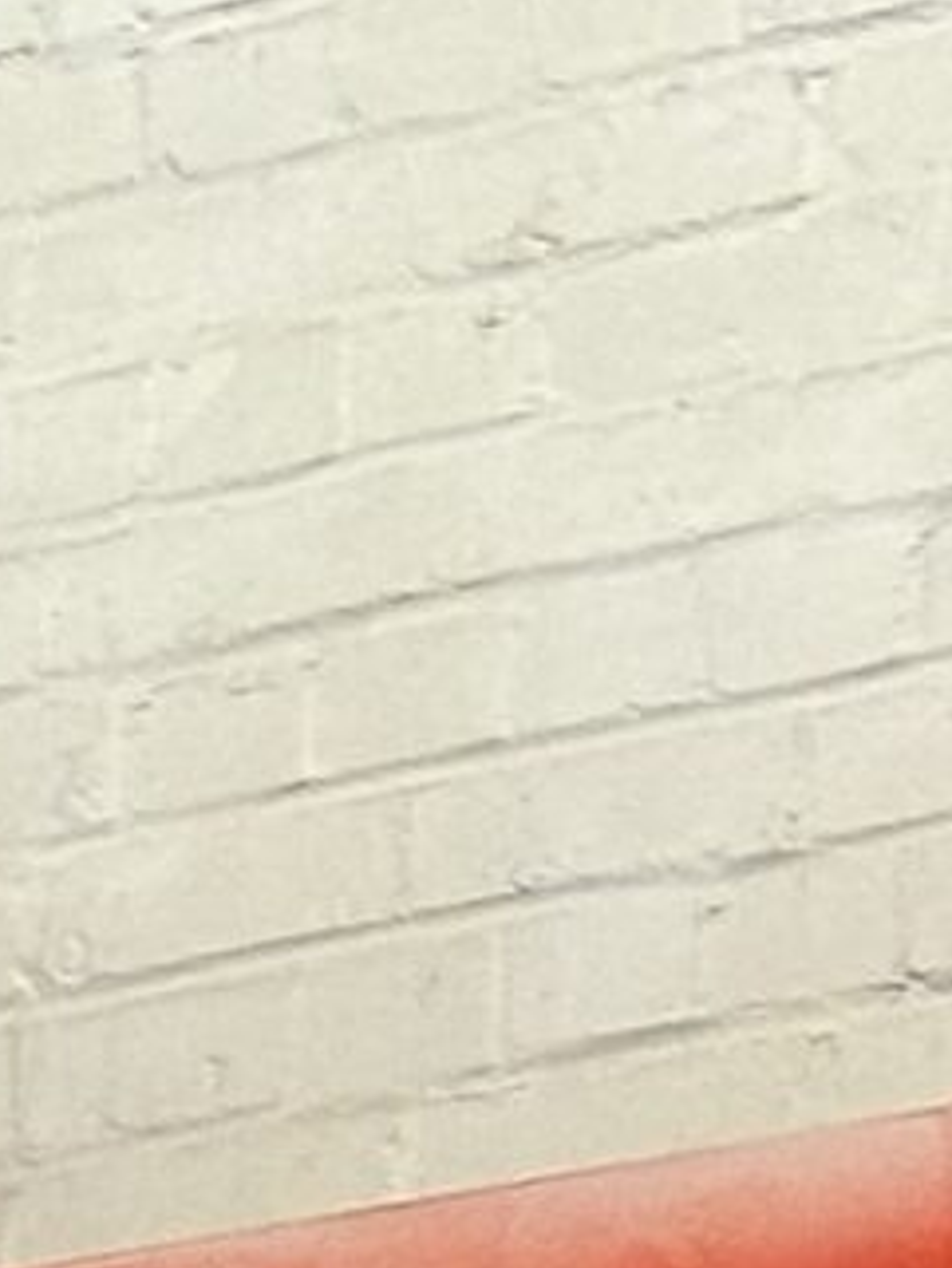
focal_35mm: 383
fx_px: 14035
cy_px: 4815
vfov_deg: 4.8
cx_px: -1762
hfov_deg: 3.8
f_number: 1.78
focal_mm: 6.86
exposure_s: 1/50
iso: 125
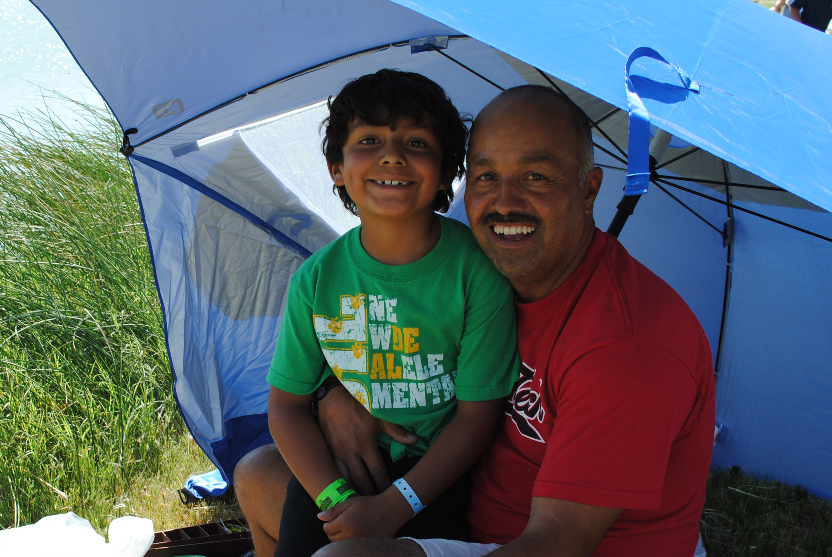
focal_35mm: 57
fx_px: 1319
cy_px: 328
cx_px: 280
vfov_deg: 23.8
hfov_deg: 34.7
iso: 100
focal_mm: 24
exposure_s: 1/160
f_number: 6.3
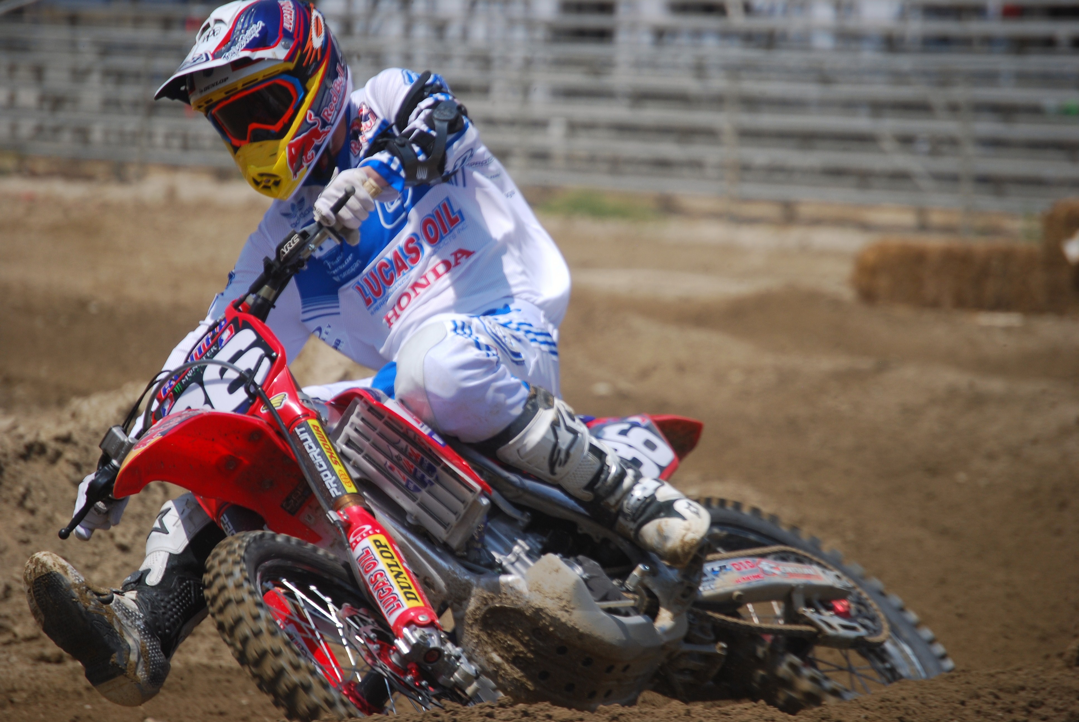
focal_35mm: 300
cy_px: 361
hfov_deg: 6.9
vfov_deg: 4.6
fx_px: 9002
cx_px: 540
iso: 160
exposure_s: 1/1000
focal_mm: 200
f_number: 5.6
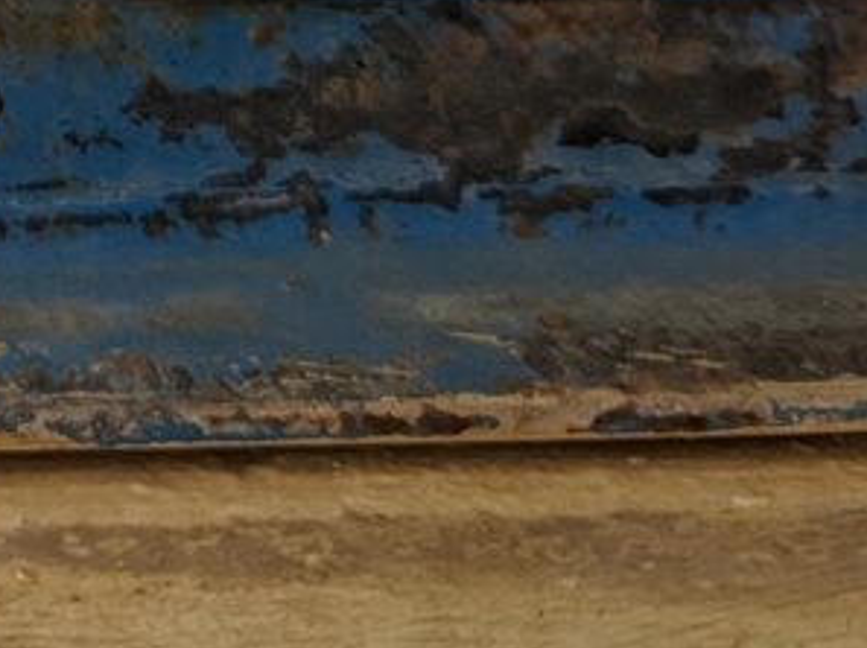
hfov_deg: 21.8
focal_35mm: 83
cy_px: -445
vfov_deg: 15.7
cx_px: -181
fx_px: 2076
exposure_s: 1/416
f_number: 1.85
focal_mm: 6.81
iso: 28
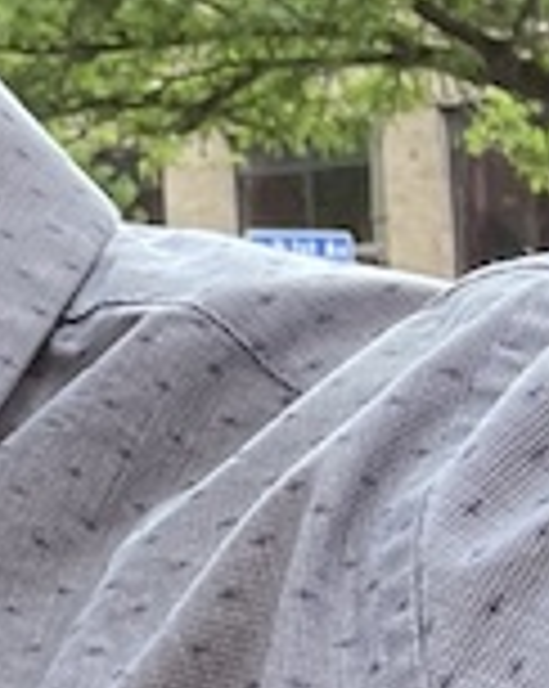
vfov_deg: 10.9
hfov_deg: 6.7
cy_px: 139
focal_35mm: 176
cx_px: -1728
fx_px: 3582
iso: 64
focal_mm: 2.71
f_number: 2.2
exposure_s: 1/121
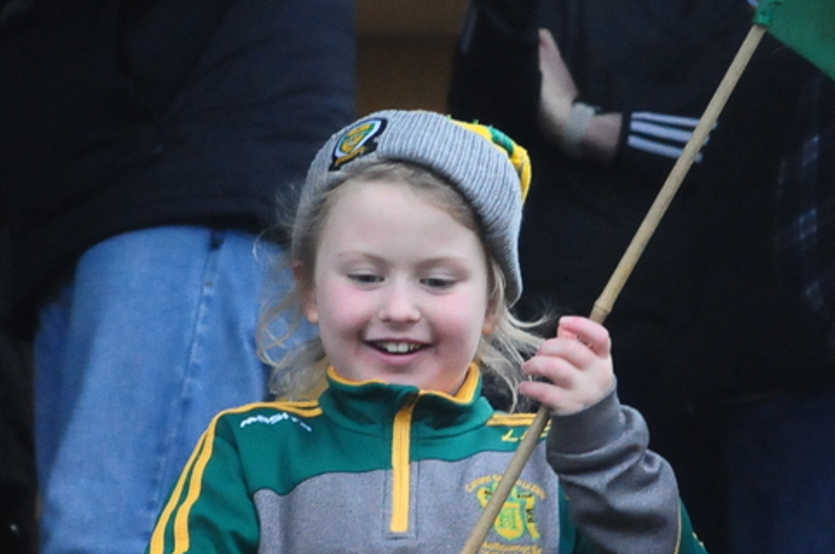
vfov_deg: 3.4
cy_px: 308
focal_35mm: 406
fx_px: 9403
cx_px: 437
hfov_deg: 5.1
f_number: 8
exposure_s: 1/250
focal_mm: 145
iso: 3200
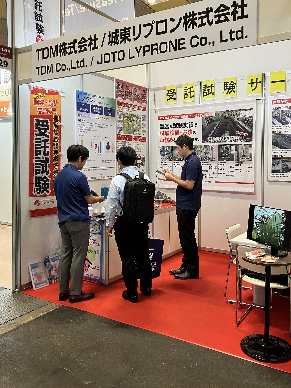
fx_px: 359
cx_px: 149
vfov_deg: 56.7
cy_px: 171
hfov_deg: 44.2
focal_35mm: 32
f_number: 1.8
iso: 100
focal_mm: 3.99
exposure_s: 1/60
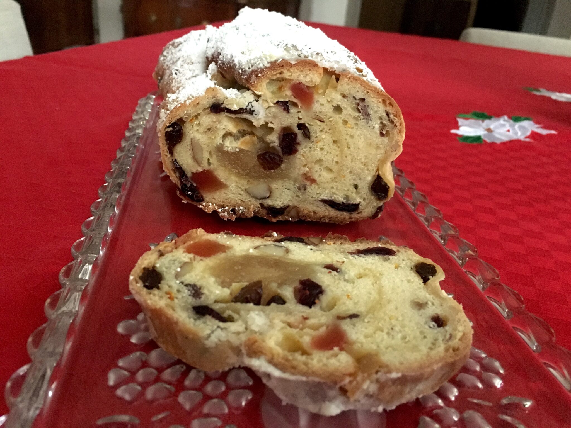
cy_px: 214
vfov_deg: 48.2
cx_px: 286
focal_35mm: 29
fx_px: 478
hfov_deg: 61.7
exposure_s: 1/17
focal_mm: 4.15
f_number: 2.2
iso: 320
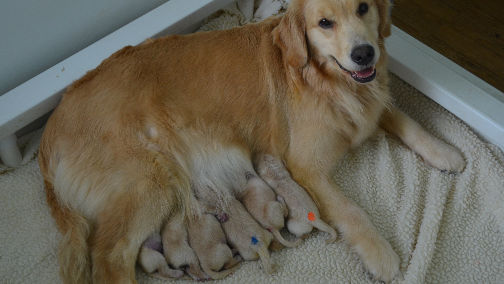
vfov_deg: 23.5
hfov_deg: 40.6
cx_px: 250
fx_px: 682
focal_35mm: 51
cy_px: 128
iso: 800
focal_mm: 32
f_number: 4.8
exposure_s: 1/40
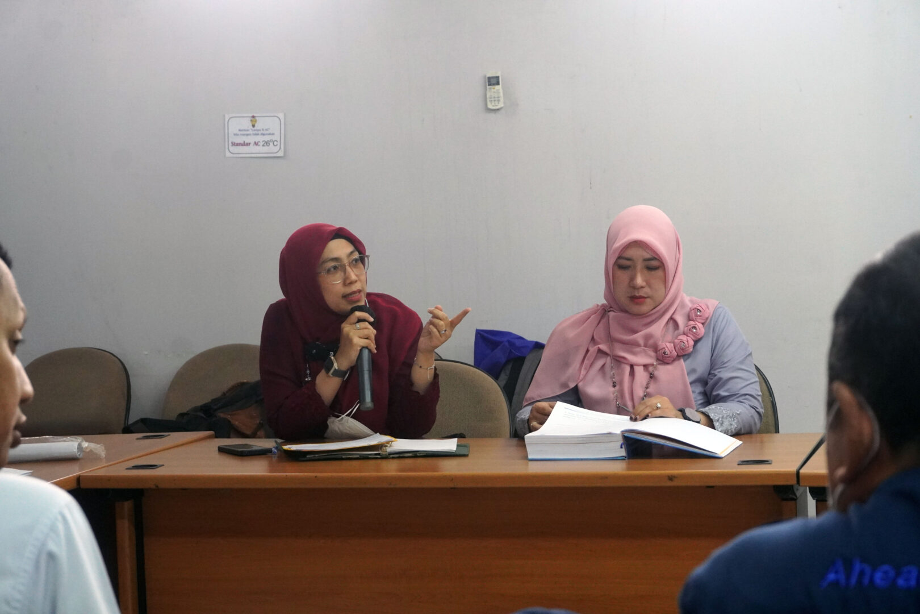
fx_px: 1917
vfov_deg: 18.2
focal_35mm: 75
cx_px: 460
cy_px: 307
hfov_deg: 27.0
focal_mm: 50
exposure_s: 1/80
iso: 2000
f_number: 7.1
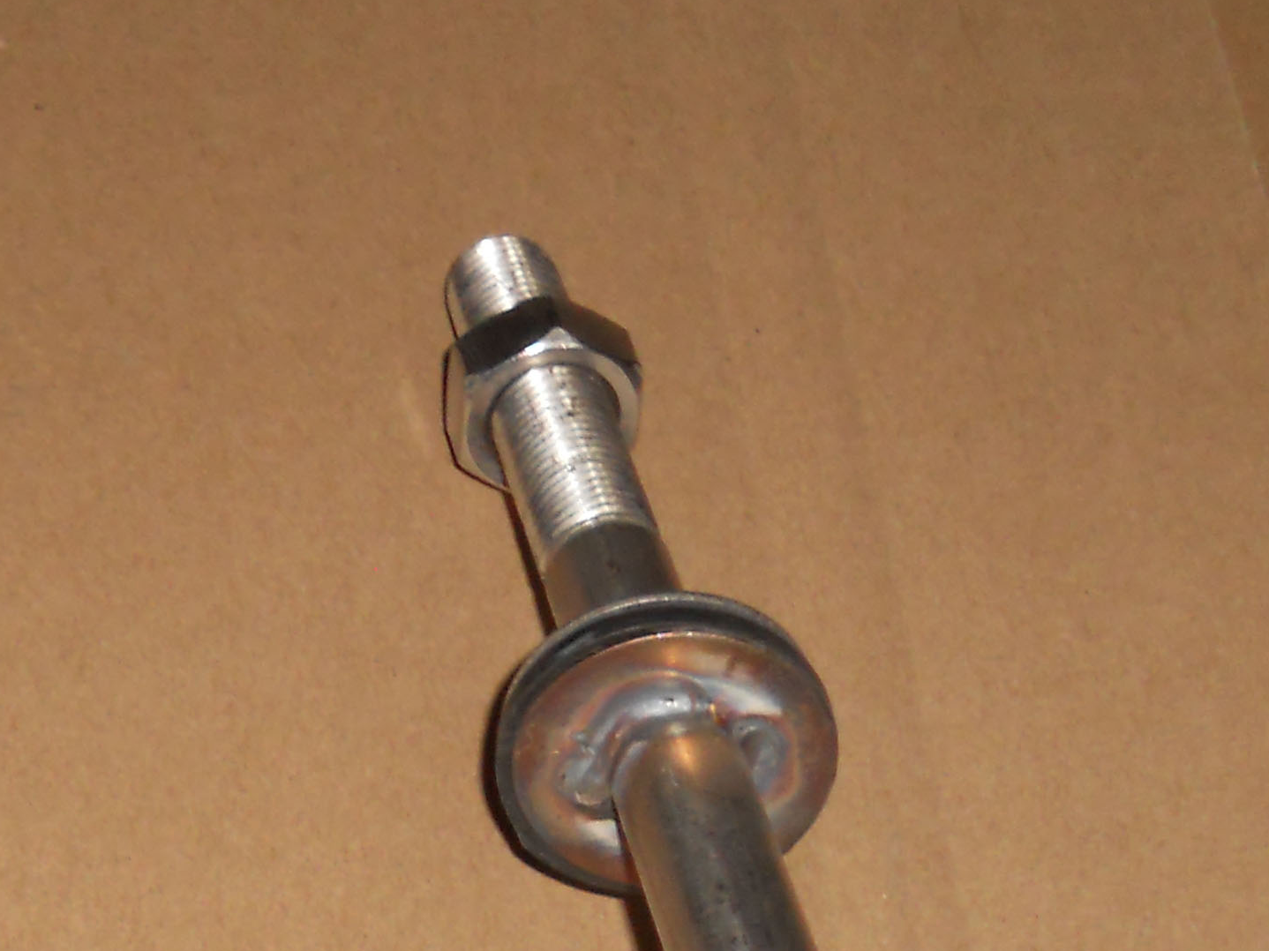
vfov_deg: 11.4
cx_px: -377
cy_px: 1079
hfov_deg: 14.7
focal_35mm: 128
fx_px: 4692
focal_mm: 8.2
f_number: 4.3
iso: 200
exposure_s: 1/30
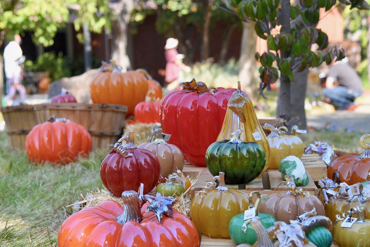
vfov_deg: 14.3
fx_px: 987
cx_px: 194
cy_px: 143
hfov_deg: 21.2
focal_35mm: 96
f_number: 4
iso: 1250
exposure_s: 1/2500
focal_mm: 55
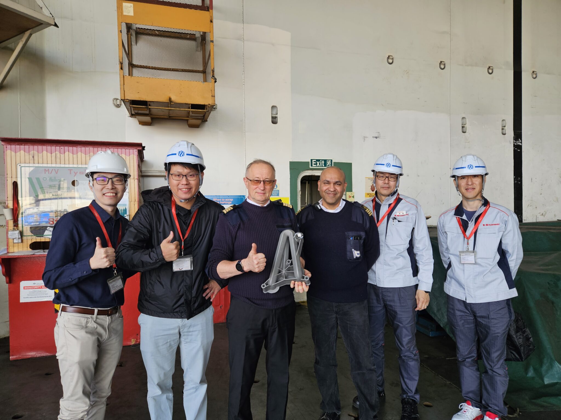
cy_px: 210
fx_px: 373
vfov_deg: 58.9
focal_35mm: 23
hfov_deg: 73.9
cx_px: 280
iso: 32
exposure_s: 1/180
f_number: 1.8
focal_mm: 5.4
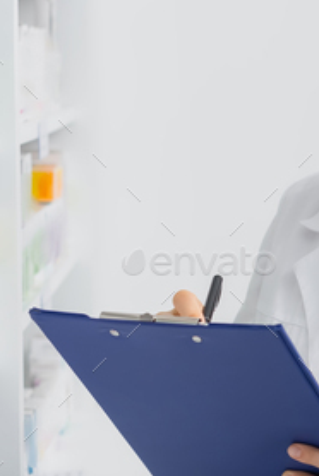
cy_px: 248
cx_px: 451
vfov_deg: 12.9
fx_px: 2108
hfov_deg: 8.5
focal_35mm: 159
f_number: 3.5
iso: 125
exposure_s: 1/160
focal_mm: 50
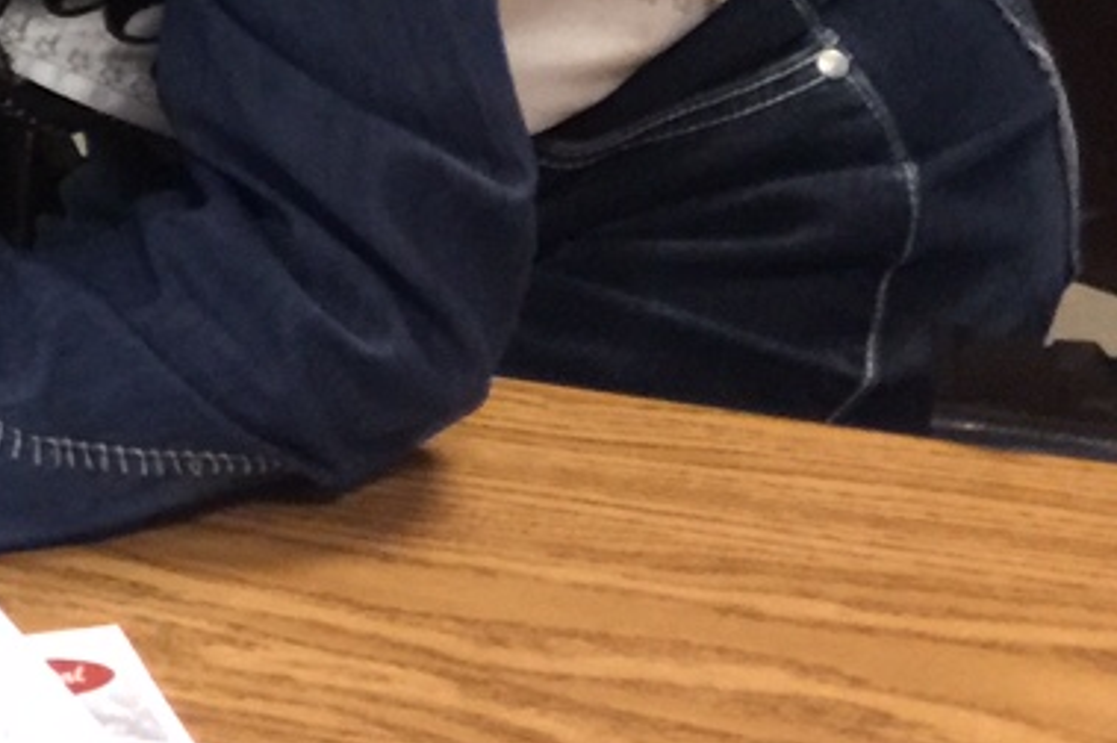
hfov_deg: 13.9
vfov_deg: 9.7
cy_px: -799
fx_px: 4030
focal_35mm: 130
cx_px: -955
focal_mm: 4.15
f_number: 2.2
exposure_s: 1/10
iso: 100
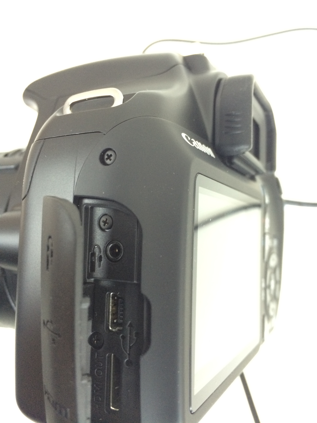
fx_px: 354
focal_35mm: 29
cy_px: 212
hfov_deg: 48.2
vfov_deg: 61.7
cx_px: 158
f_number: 2.2
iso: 200
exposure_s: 1/30
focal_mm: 4.15
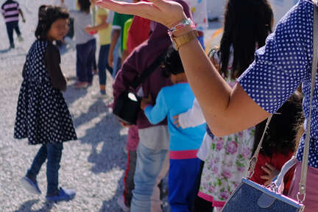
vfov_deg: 13.3
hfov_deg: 19.7
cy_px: 32
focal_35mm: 102
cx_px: 281
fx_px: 901
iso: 320
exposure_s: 1/10500
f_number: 2
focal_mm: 23
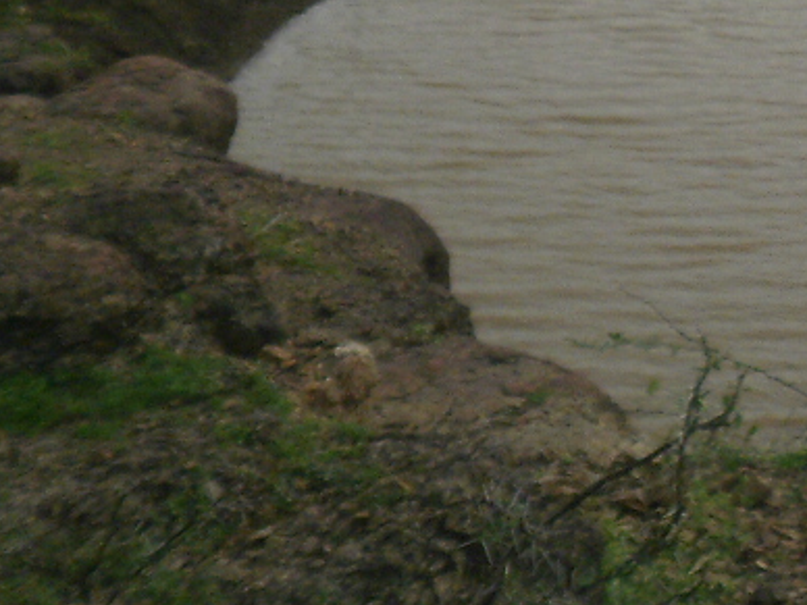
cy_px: -220
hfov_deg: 13.9
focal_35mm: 128
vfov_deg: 11.2
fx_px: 2984
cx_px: 1406
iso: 100
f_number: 8.5
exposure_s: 1/320
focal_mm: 5.45
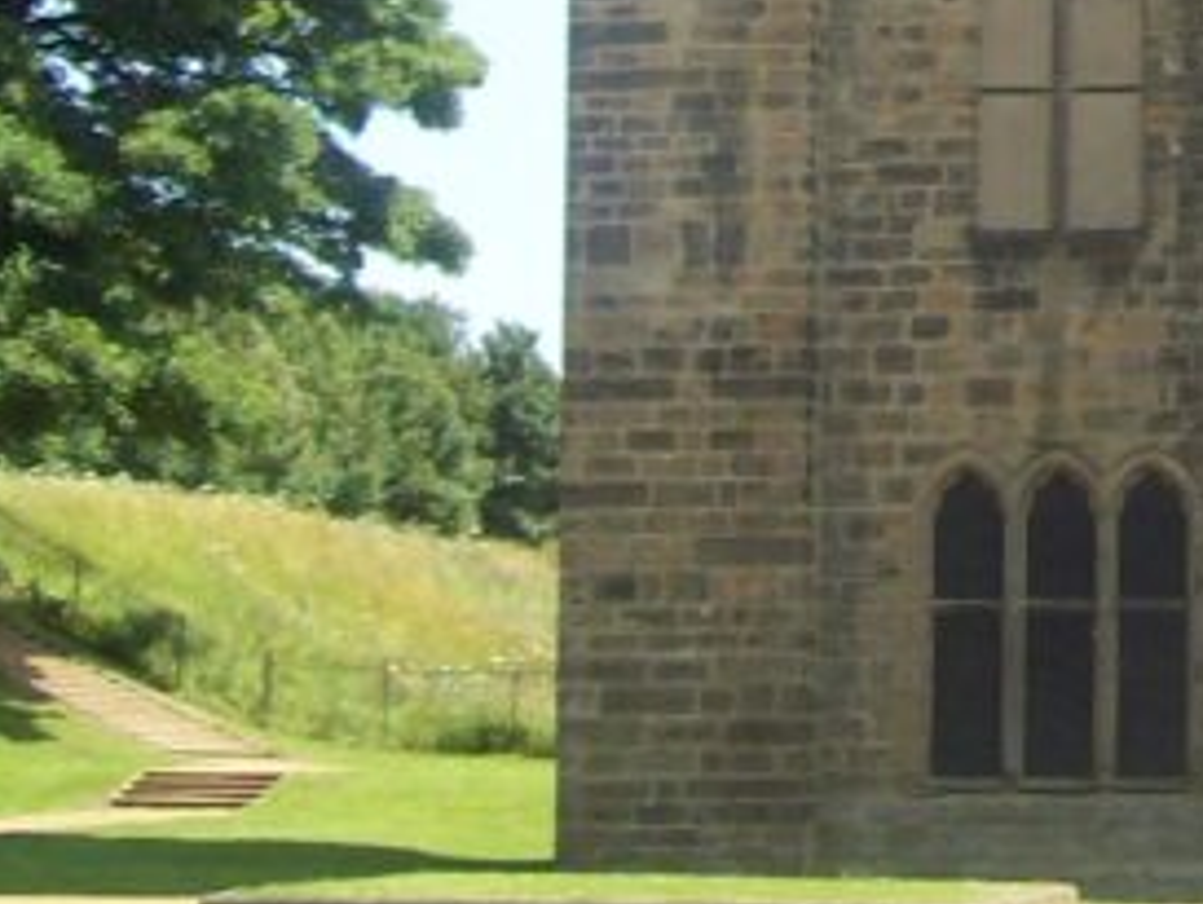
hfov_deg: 13.9
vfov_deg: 10.7
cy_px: -322
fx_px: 4694
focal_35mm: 135
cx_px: 1652
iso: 80
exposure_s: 1/537
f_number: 2.7
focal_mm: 6
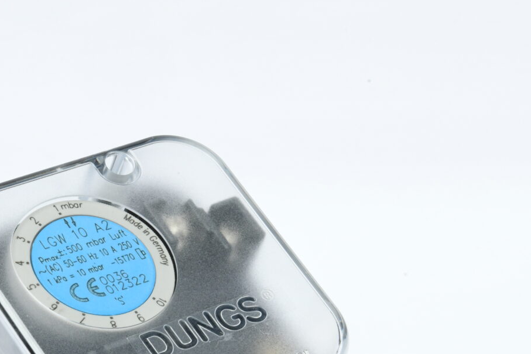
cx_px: 126
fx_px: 2198
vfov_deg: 9.2
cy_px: 331
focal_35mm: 149
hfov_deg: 13.7
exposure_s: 1/200
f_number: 22
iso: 640
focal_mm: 66
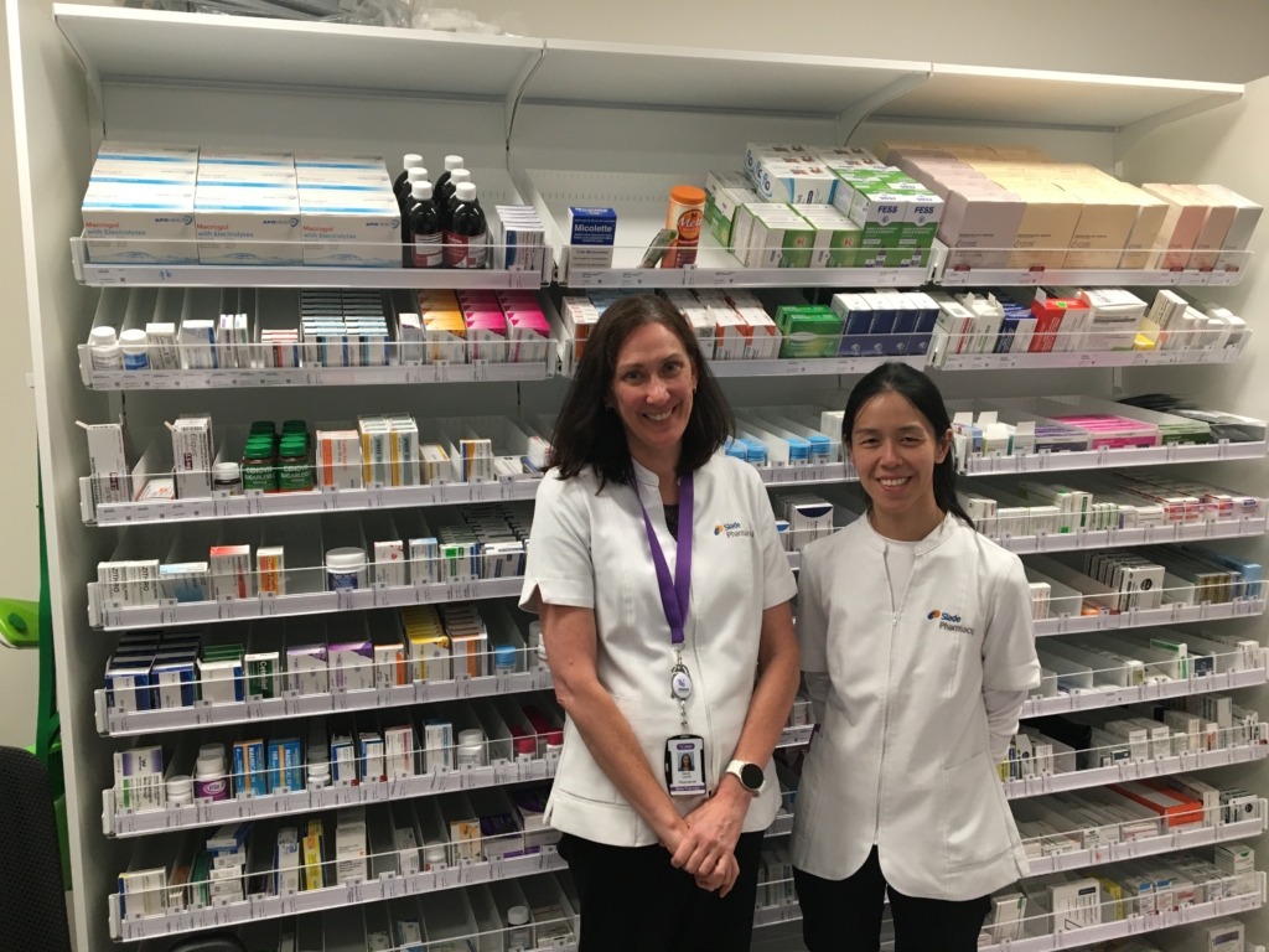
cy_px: 476
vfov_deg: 48.2
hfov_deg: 61.7
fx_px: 1063
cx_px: 634
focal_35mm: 29
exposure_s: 1/33
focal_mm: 4.15
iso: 64
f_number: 2.2
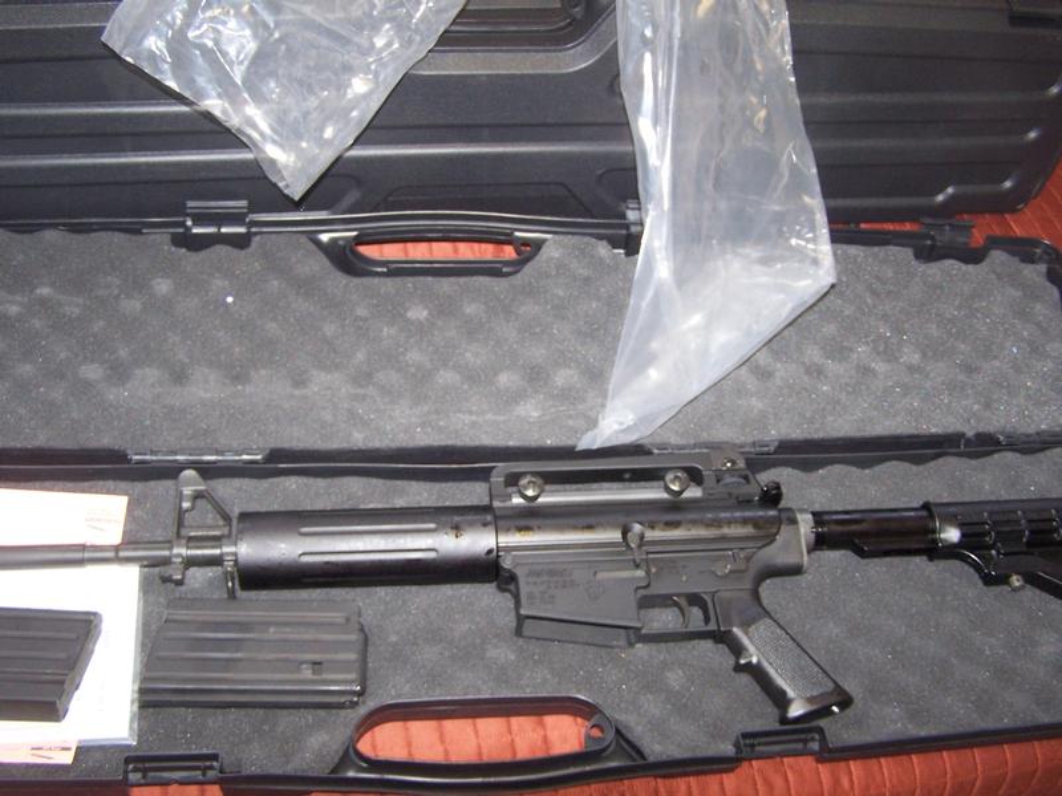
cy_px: 398
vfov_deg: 37.7
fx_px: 1166
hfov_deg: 49.0
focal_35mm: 38
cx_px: 531
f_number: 2.8
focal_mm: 6.3
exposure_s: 1/60
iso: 140
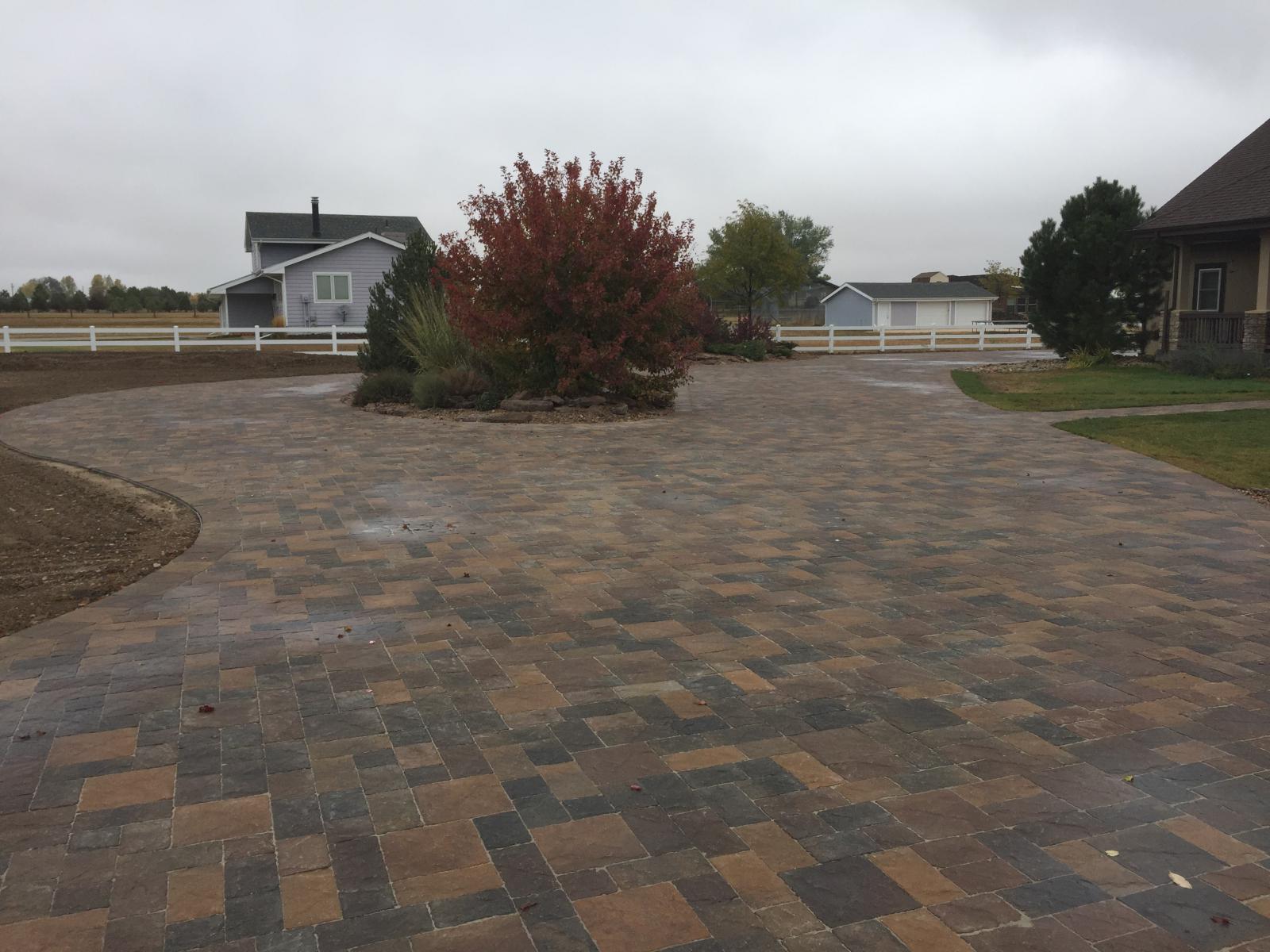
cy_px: 476
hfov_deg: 61.7
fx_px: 1064
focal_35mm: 29
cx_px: 635
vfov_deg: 48.2
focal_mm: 4.15
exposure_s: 1/1319
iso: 32
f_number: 2.2
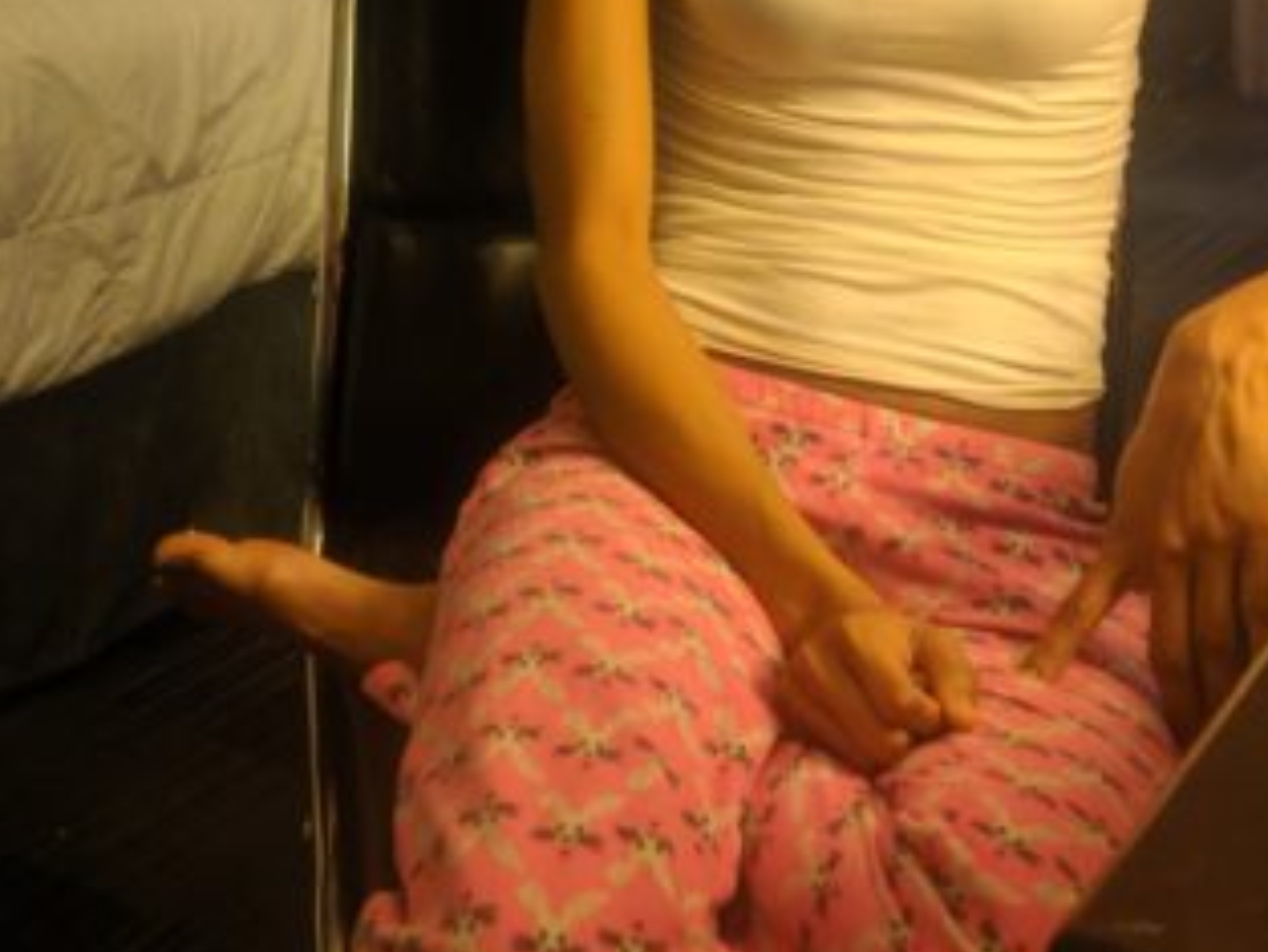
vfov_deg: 21.8
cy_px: -81
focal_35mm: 64
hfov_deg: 29.7
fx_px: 2345
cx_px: 298
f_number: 2
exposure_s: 1/30
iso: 531
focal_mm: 4.67
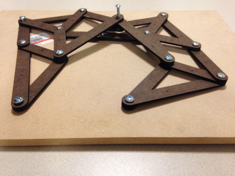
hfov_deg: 55.4
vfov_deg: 42.9
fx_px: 224
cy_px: 88
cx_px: 118
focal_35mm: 33
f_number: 2.4
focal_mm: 4.12
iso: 160
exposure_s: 1/20
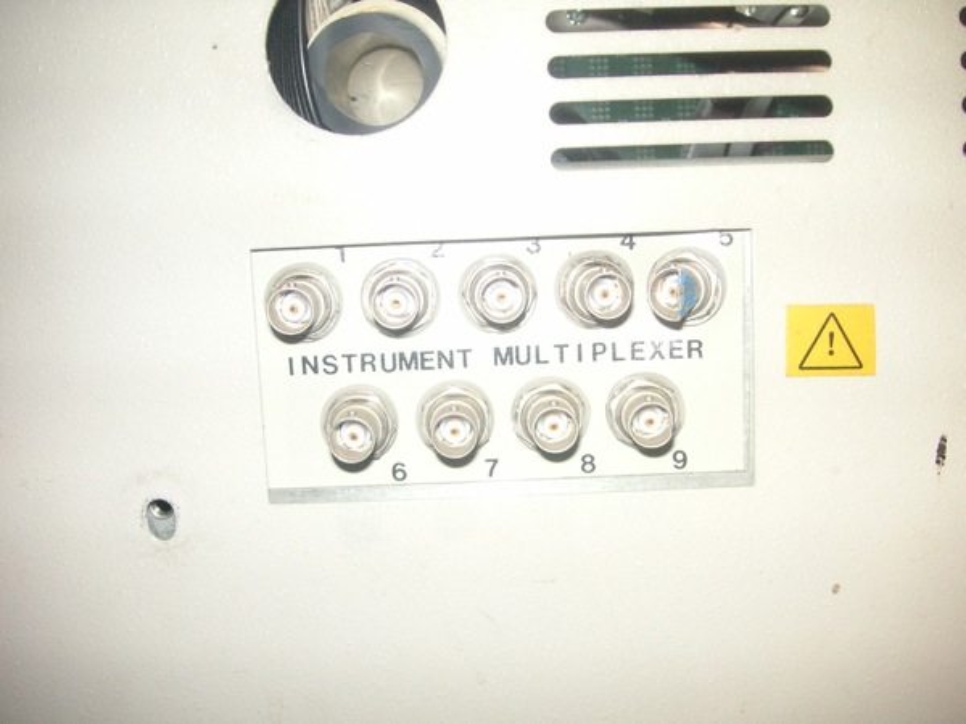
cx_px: 483
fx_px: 1033
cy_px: 362
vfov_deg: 38.7
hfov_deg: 50.1
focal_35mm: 37
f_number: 6.7
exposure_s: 1/45
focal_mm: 6.1
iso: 160
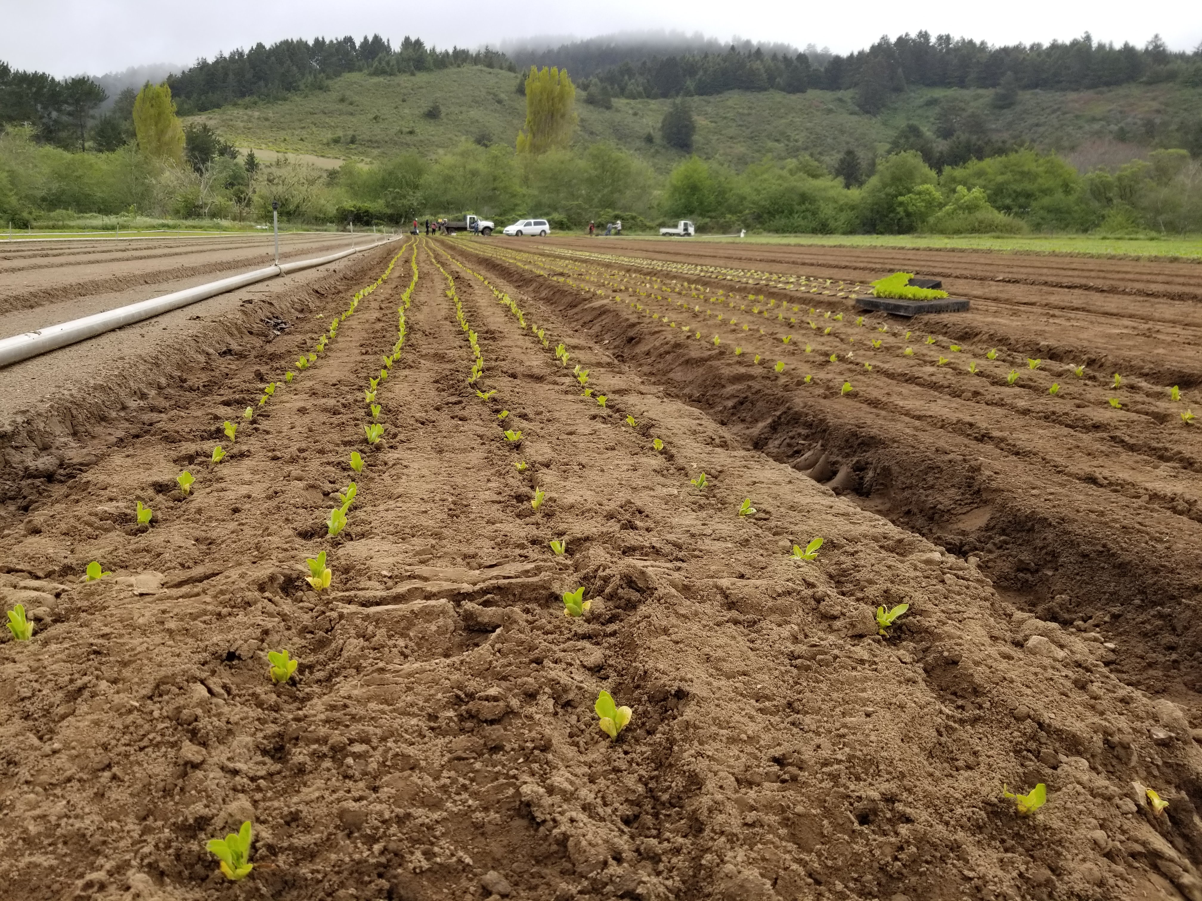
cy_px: 450
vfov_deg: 53.1
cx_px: 601
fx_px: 903
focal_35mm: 26
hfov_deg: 67.3
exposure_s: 1/982
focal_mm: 4.25
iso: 50
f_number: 1.7
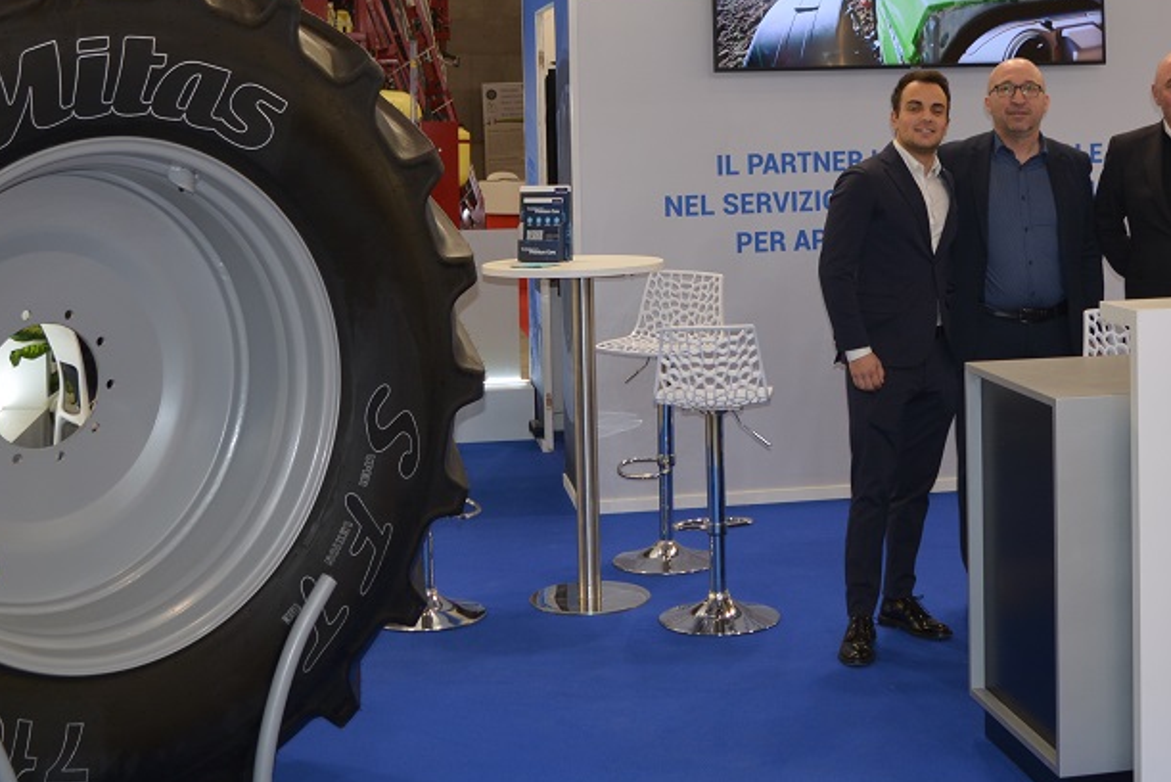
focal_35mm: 53
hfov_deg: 37.4
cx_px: 667
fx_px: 1725
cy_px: 98
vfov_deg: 24.9
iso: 200
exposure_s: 1/60
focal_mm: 18
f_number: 3.5
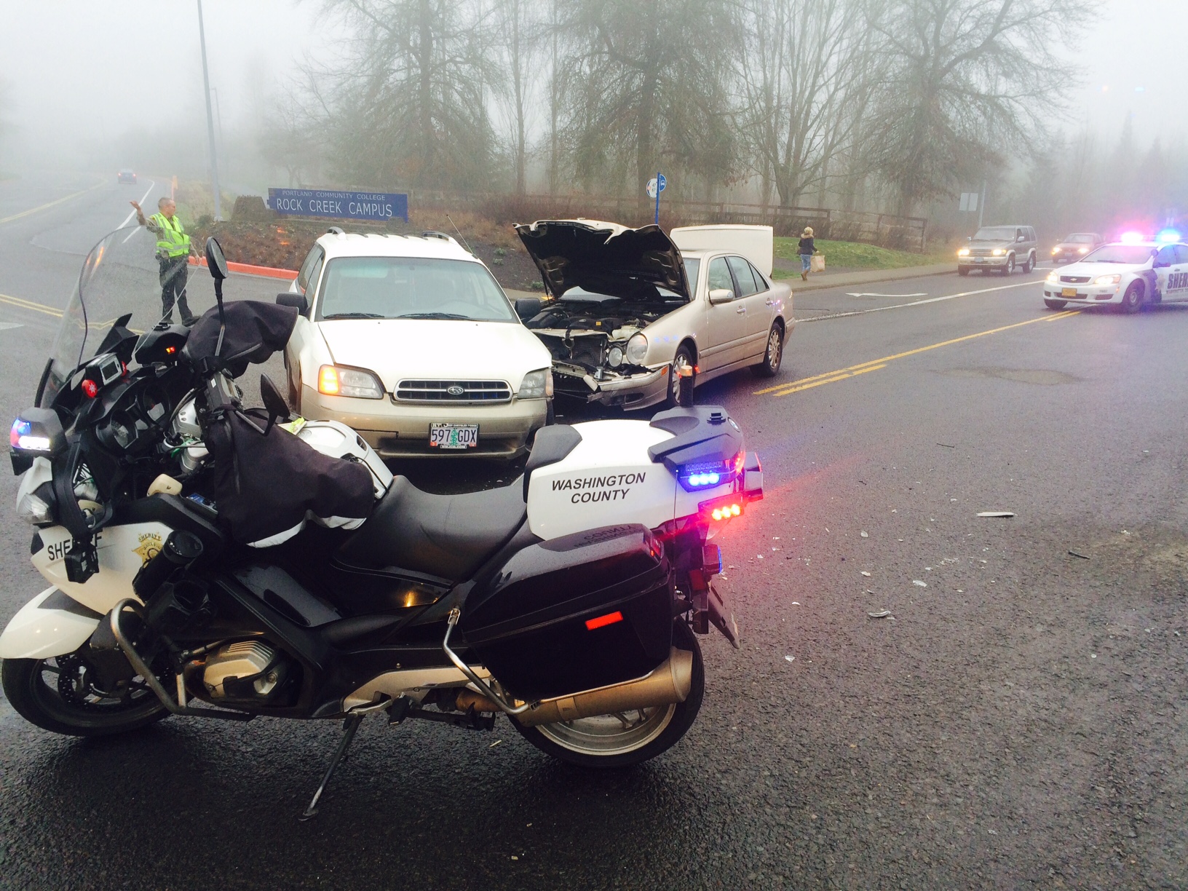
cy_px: 446
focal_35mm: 29
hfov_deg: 61.7
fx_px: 995
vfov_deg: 48.2
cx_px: 594
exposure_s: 1/60
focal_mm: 4.15
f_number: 2.2
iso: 50
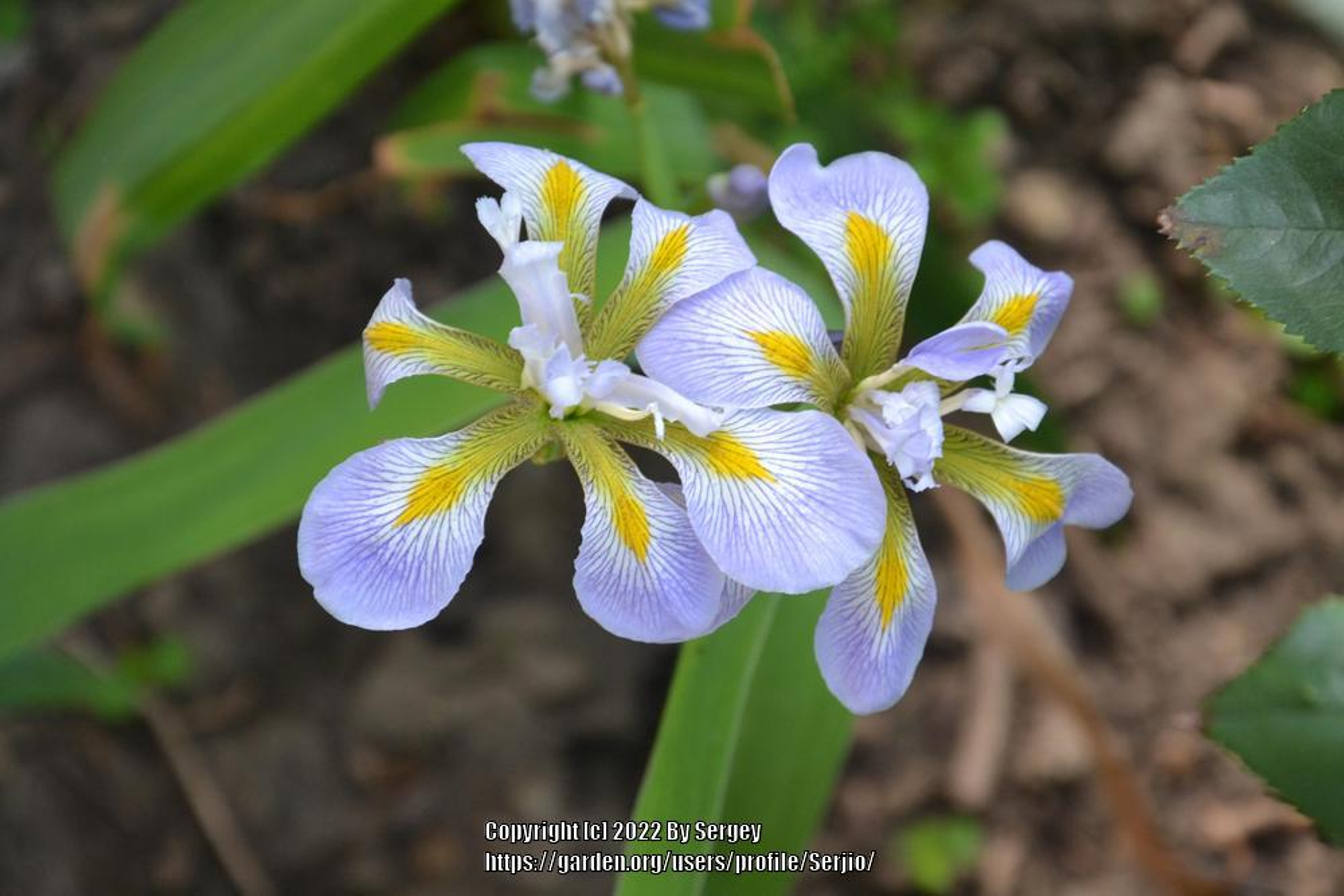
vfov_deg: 8.7
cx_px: 672
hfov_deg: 13.0
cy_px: 448
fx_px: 5880
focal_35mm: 158
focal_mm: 105
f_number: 5.6
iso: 720
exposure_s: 1/125
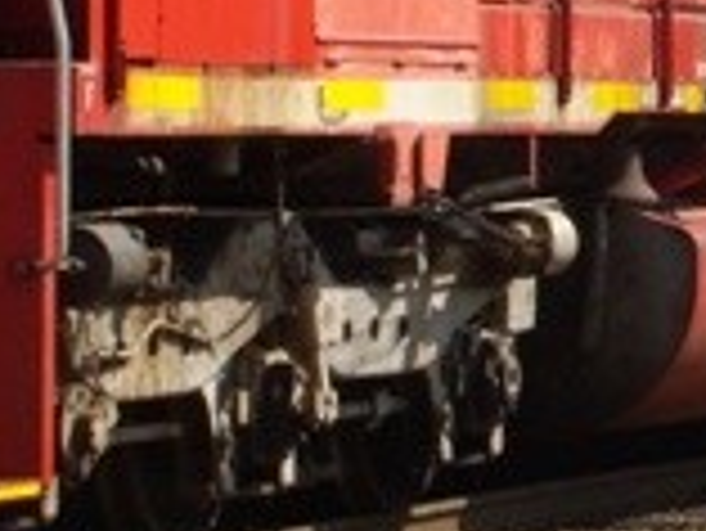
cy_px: 99
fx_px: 6552
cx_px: 773
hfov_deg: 6.1
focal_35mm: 321
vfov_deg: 4.6
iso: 50
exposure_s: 1/192
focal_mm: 12.95
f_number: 8.2
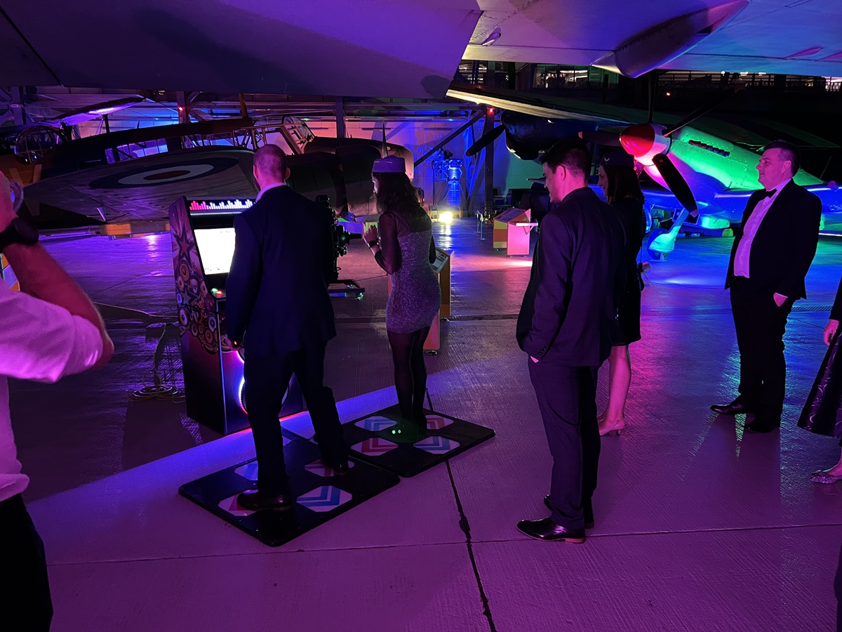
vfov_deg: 53.1
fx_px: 632
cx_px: 421
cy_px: 316
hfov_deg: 67.3
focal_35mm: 26
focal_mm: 5.7
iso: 1000
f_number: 1.5
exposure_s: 1/29
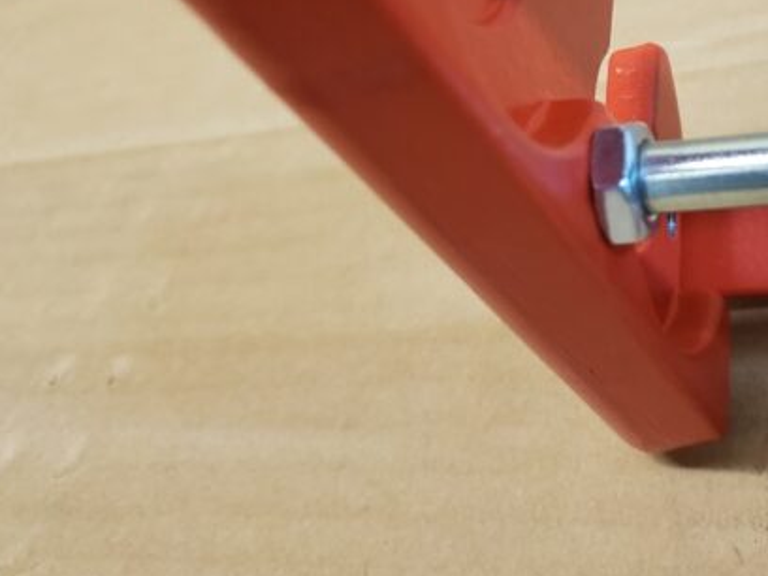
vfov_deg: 28.7
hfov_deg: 37.1
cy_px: 72
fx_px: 1087
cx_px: 648
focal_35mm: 49
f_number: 1.5
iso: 250
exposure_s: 1/24
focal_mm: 4.3
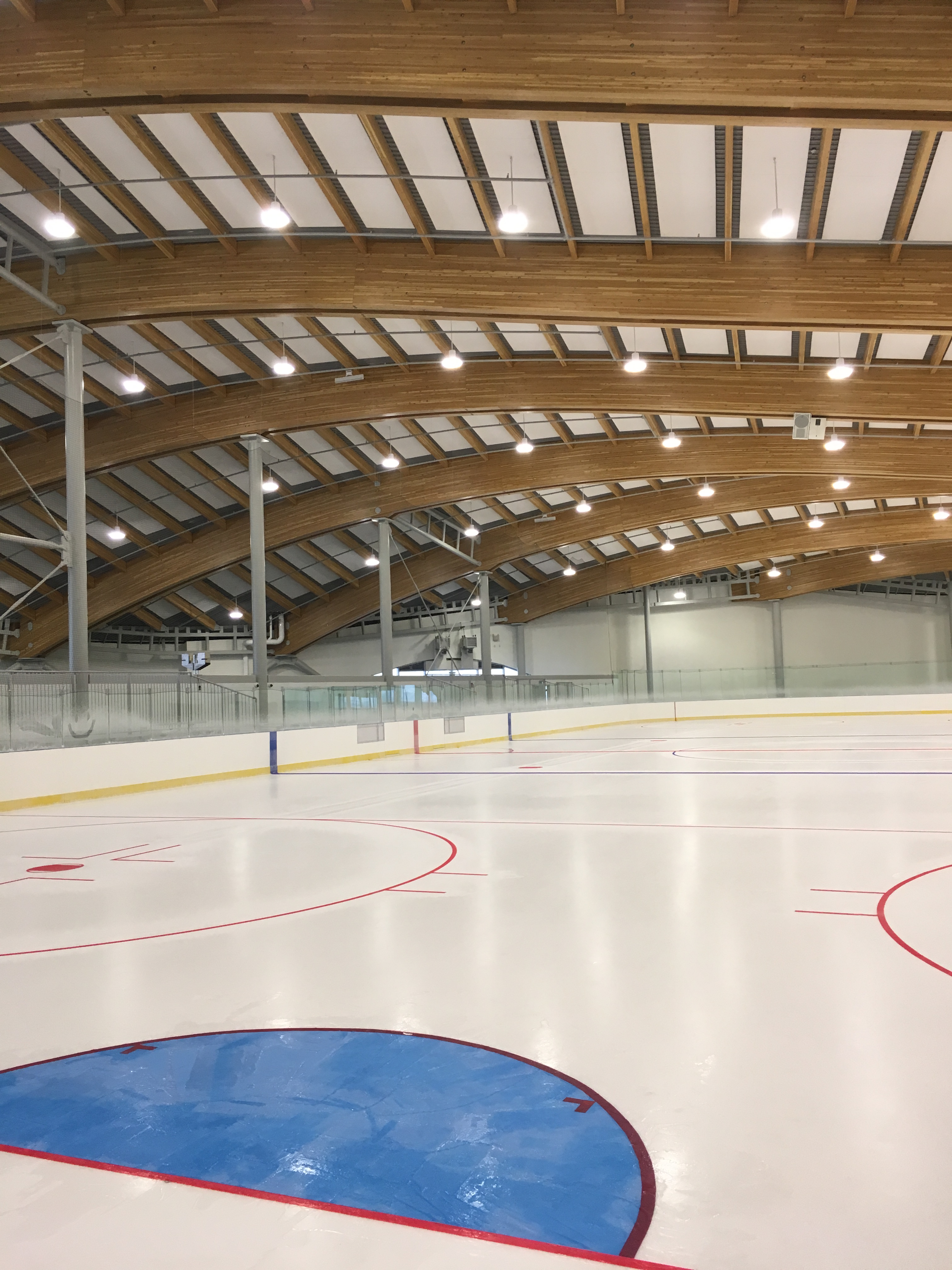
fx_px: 1063
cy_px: 635
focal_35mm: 29
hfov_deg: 48.2
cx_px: 476
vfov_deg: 61.7
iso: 32
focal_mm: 4.15
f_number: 2.2
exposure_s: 1/30
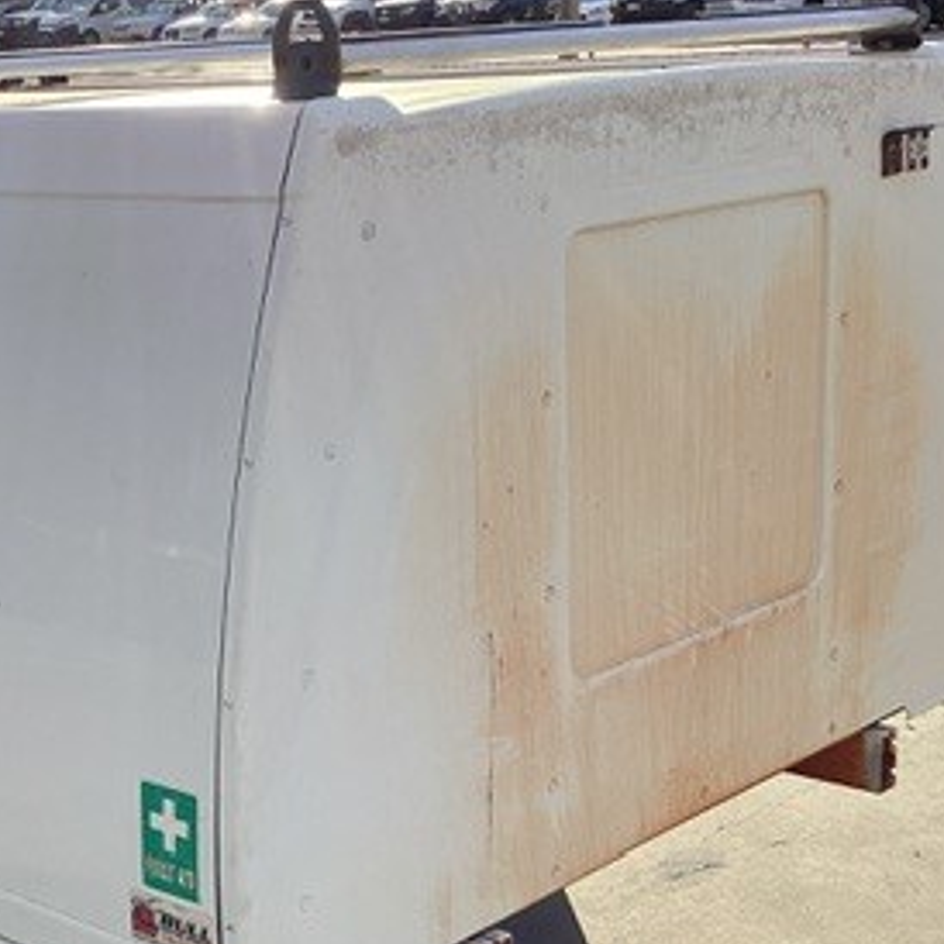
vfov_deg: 26.7
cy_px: 658
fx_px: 1975
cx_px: 248
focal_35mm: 64
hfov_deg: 26.6
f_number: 2.4
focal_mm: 3.3
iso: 25
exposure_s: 1/876
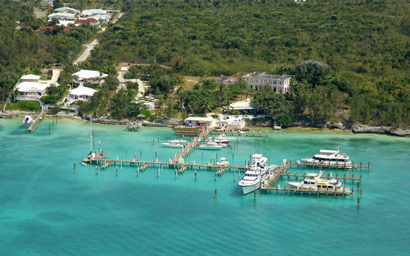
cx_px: 204
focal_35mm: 154
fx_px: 1721
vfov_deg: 8.5
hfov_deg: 13.6
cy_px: 134
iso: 400
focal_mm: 100
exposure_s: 1/1000
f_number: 8
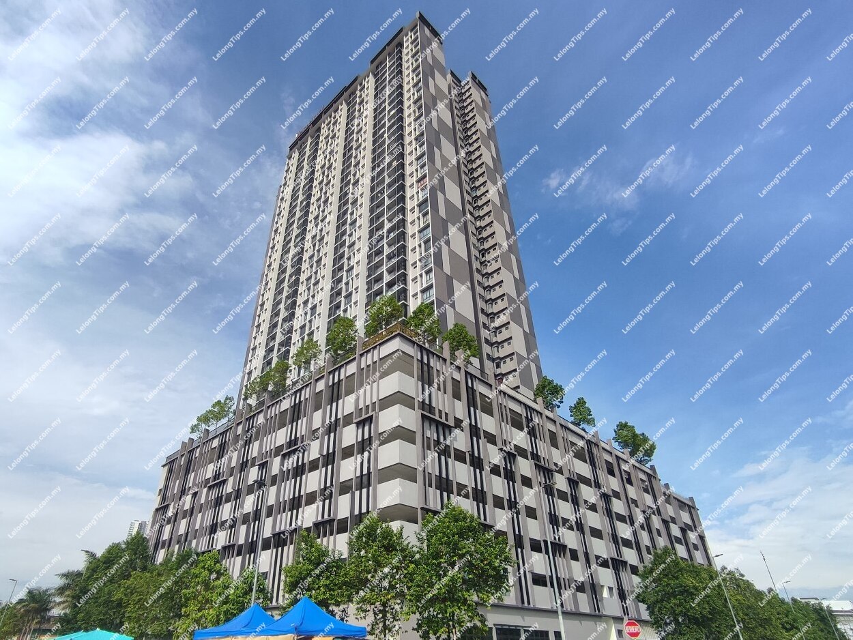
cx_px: 426
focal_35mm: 16
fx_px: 394
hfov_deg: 94.5
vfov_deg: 78.1
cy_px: 320
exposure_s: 1/1156
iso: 50
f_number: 2.2
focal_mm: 1.65
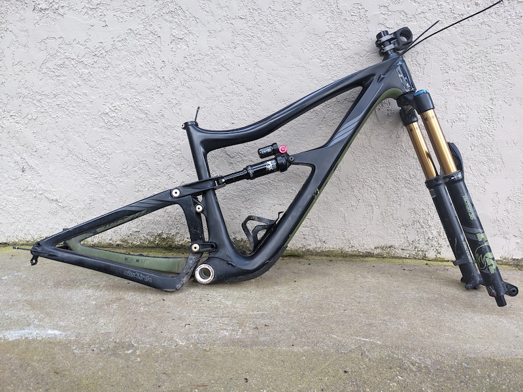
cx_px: 262
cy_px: 196
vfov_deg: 51.4
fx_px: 408
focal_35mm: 27
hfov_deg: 65.3
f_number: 1.73
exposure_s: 1/27.6
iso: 68
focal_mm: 4.38
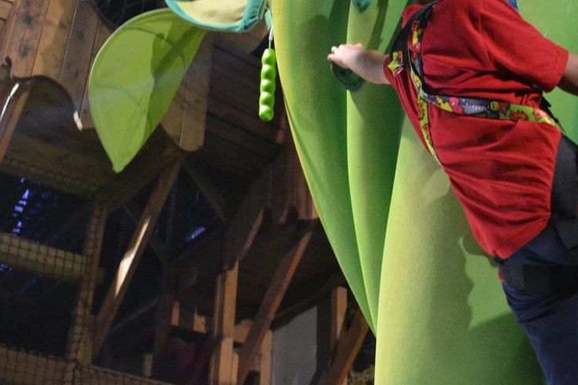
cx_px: 320
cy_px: 104
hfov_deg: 35.6
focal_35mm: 56
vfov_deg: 24.0
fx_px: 899
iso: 3200
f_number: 4
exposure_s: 1/30
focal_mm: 24
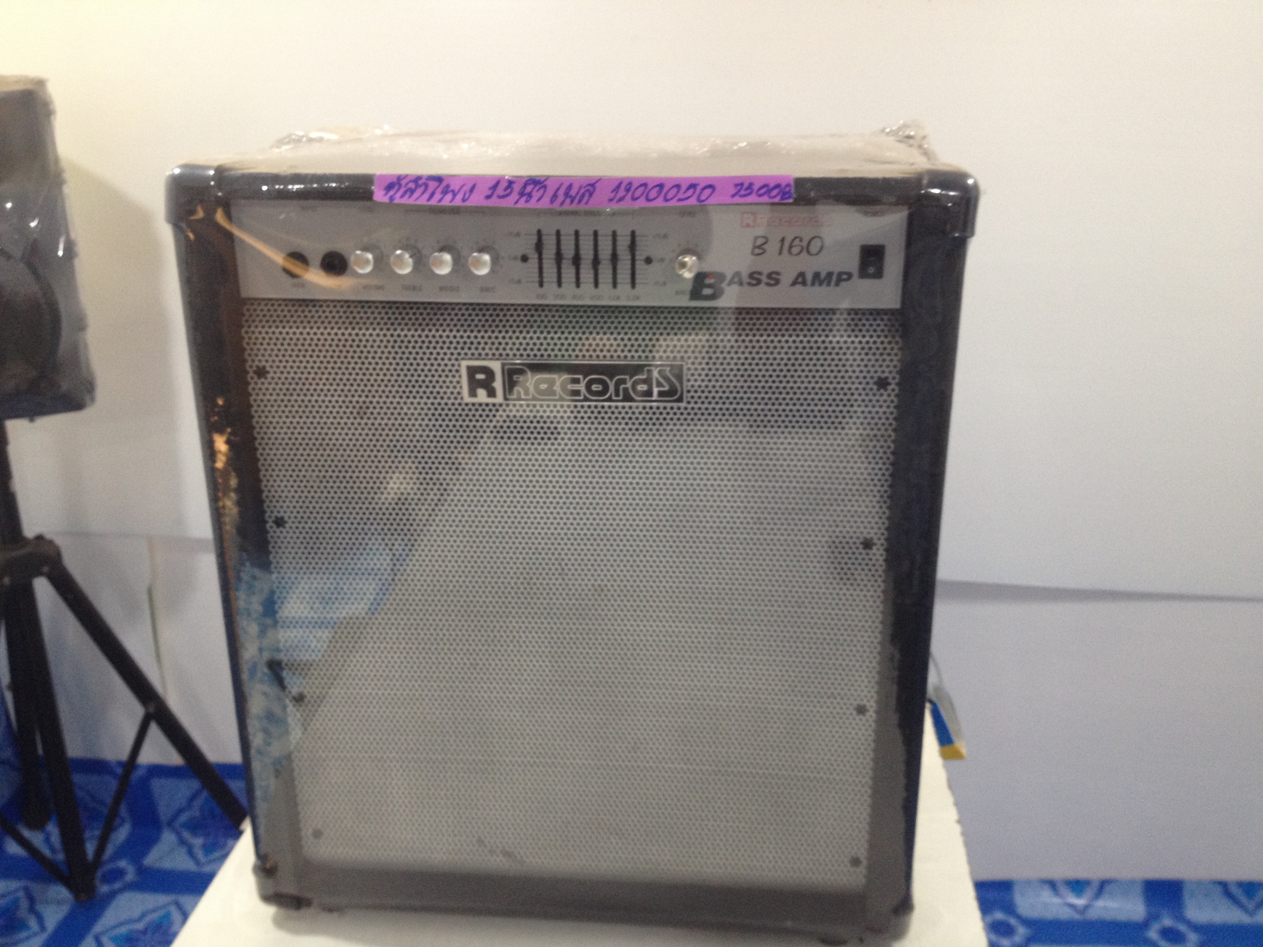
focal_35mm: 35
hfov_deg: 52.6
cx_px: 632
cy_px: 474
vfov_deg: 40.7
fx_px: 1277
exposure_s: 1/20
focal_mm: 4.28
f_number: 2.4
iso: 100
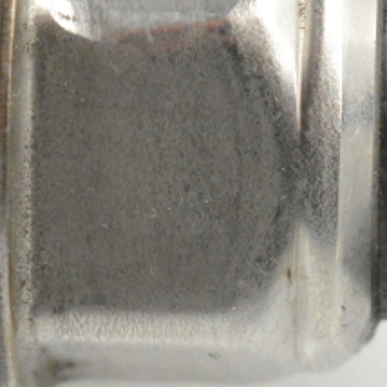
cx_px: 206
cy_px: 14
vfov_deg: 5.2
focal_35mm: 336
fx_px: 4250
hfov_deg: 5.2
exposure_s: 1/500
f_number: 11
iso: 6400
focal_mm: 55
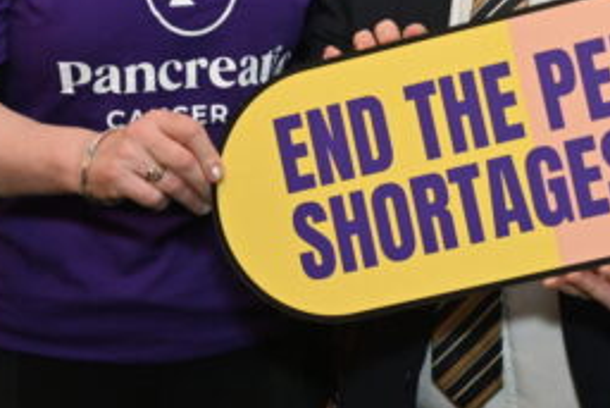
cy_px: -106
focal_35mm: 132
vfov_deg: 10.2
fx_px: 2238
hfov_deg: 15.4
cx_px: 510
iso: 1600
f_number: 5.6
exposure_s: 1/60
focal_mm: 52
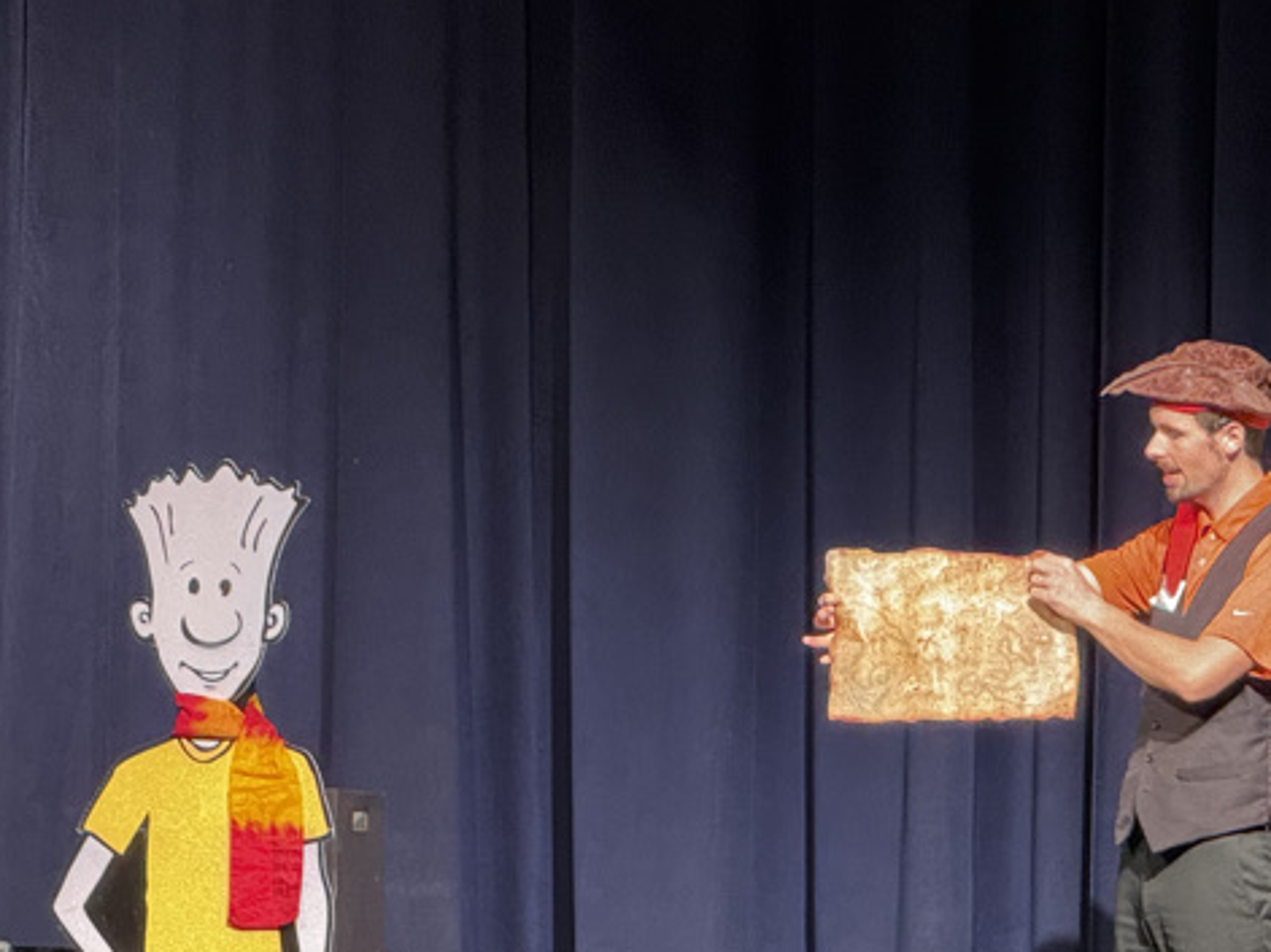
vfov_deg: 5.7
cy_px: 558
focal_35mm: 261
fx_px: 9581
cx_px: 1193
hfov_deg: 7.6
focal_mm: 15.66
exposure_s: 1/60
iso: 640
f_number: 2.8
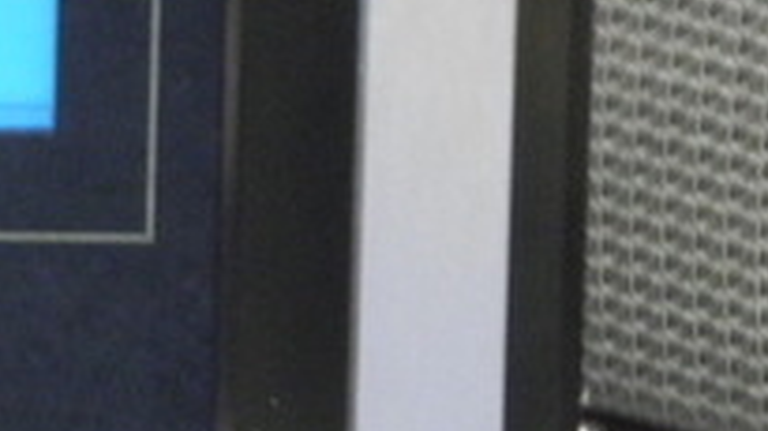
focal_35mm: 535
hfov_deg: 4.0
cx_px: -1023
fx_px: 10888
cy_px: -26
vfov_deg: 2.3
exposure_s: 1/4.1
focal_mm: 22.5
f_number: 4.5
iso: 400
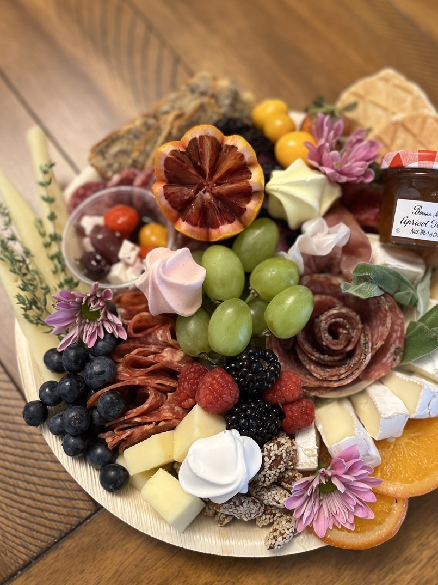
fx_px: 523
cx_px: 243
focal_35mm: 31
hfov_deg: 45.4
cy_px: 321
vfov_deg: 58.3
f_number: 1.6
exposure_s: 1/60
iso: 320
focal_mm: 5.1
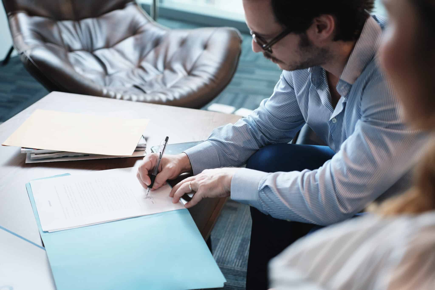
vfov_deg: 25.5
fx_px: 640
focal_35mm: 53
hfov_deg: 37.5
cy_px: 145
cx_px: 218
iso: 500
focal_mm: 35
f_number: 1.8
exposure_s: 1/60
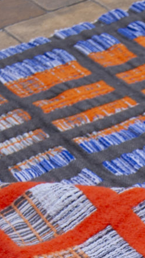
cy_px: 283
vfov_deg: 15.9
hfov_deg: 9.1
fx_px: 898
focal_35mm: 131
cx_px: 177
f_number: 4.5
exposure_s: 1/60
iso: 400
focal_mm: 31
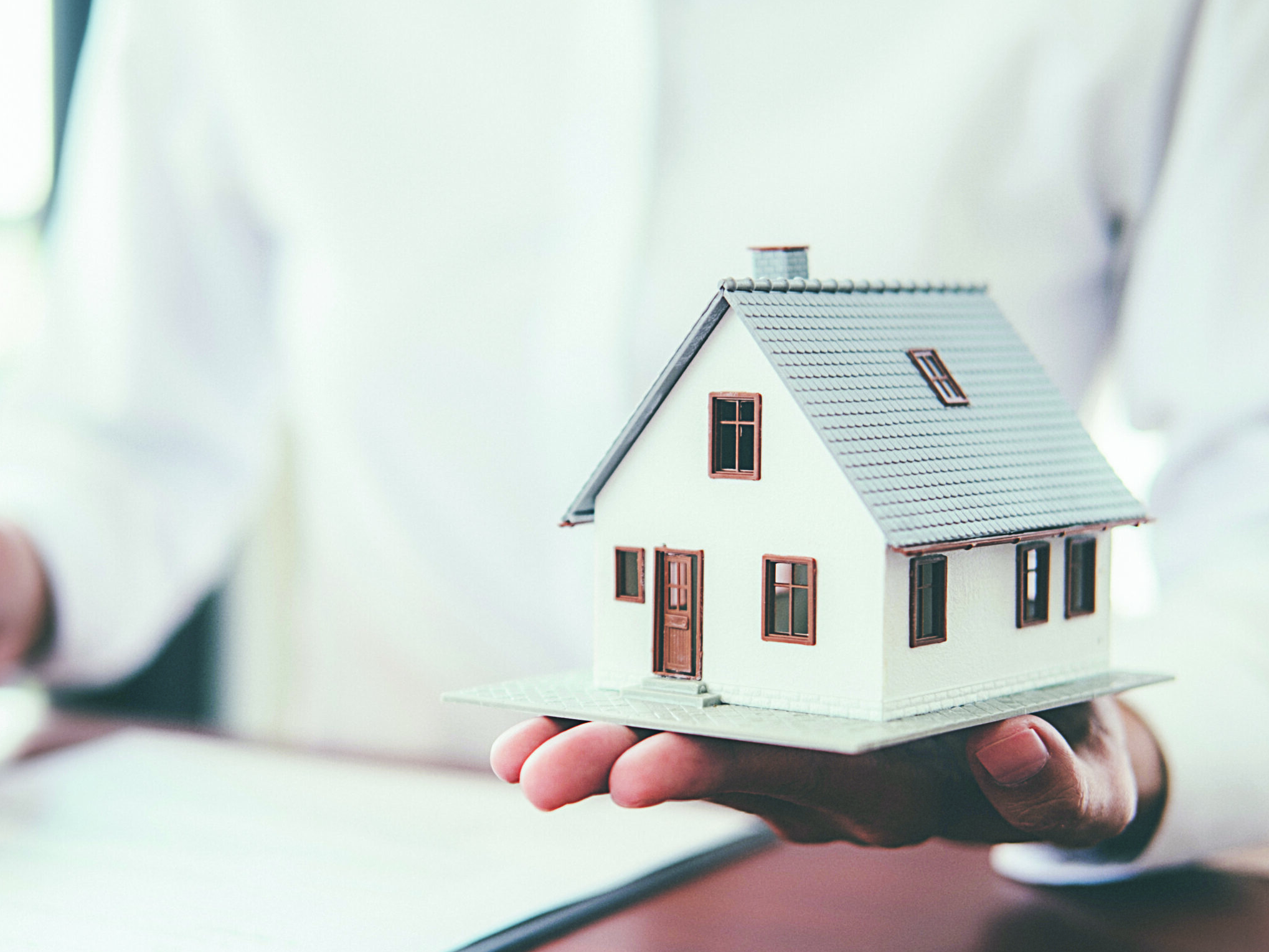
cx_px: 516
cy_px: 520
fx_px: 2346
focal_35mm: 64
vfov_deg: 22.9
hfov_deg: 30.2
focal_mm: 35
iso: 160
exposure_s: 1/250
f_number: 2
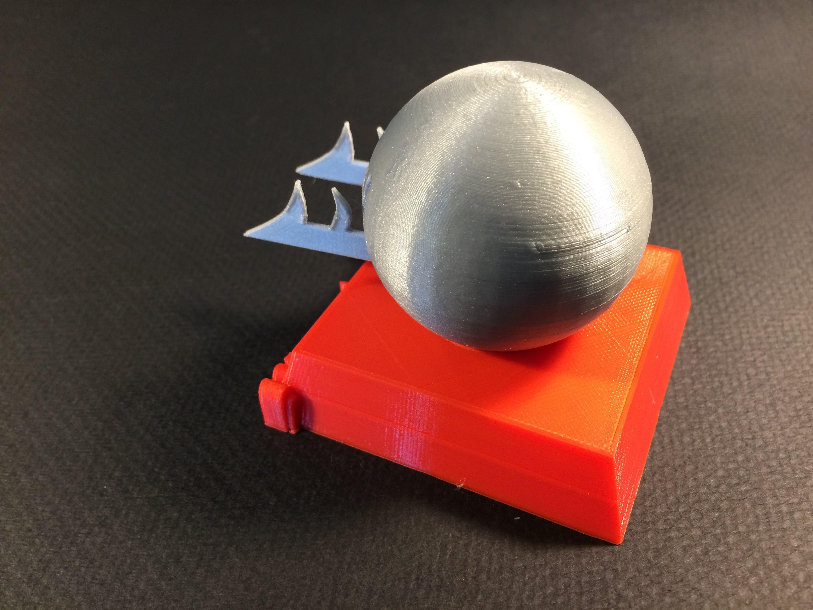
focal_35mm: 29
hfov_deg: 61.7
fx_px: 681
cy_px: 305
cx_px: 406
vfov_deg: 48.2
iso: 80
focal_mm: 4.15
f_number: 2.2
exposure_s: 1/30
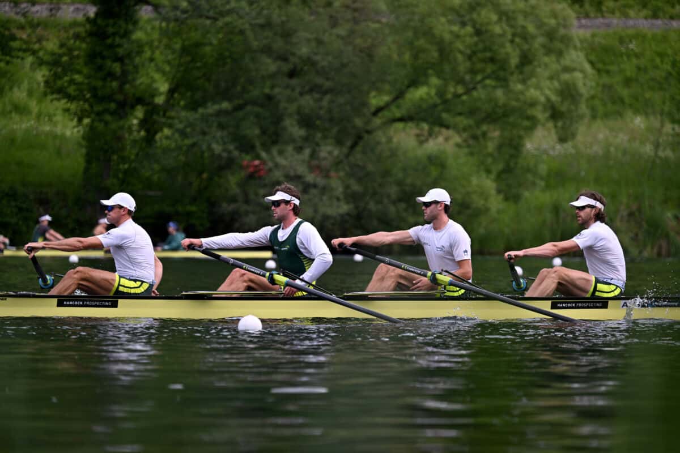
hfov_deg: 6.4
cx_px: 340
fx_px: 6044
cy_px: 226
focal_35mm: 320
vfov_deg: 4.3
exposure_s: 1/1000
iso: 500
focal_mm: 320
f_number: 6.3
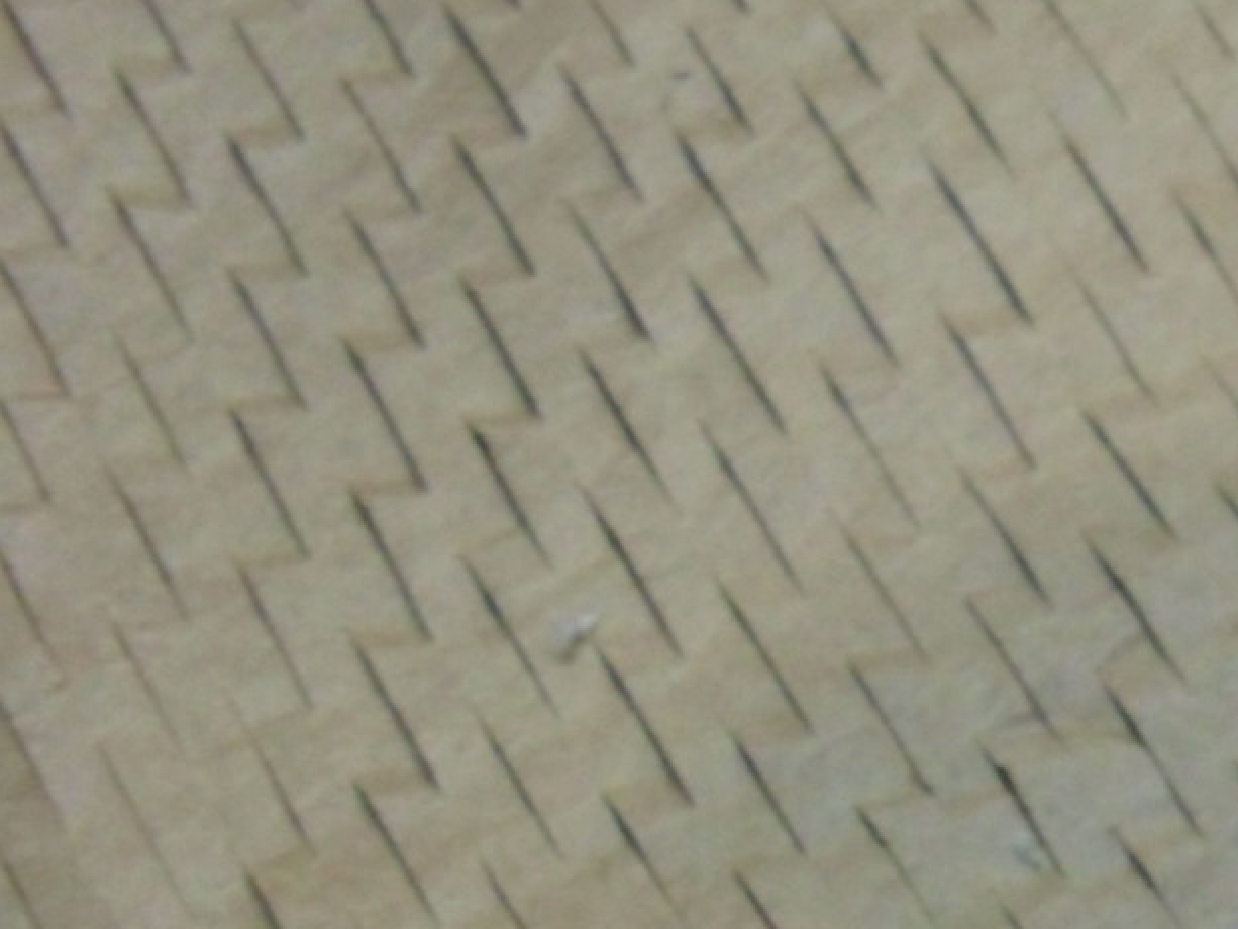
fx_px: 5294
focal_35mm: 148
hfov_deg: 11.7
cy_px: 1099
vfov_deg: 9.9
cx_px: 2609
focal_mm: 6.3
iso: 160
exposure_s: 1/30
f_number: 3.2
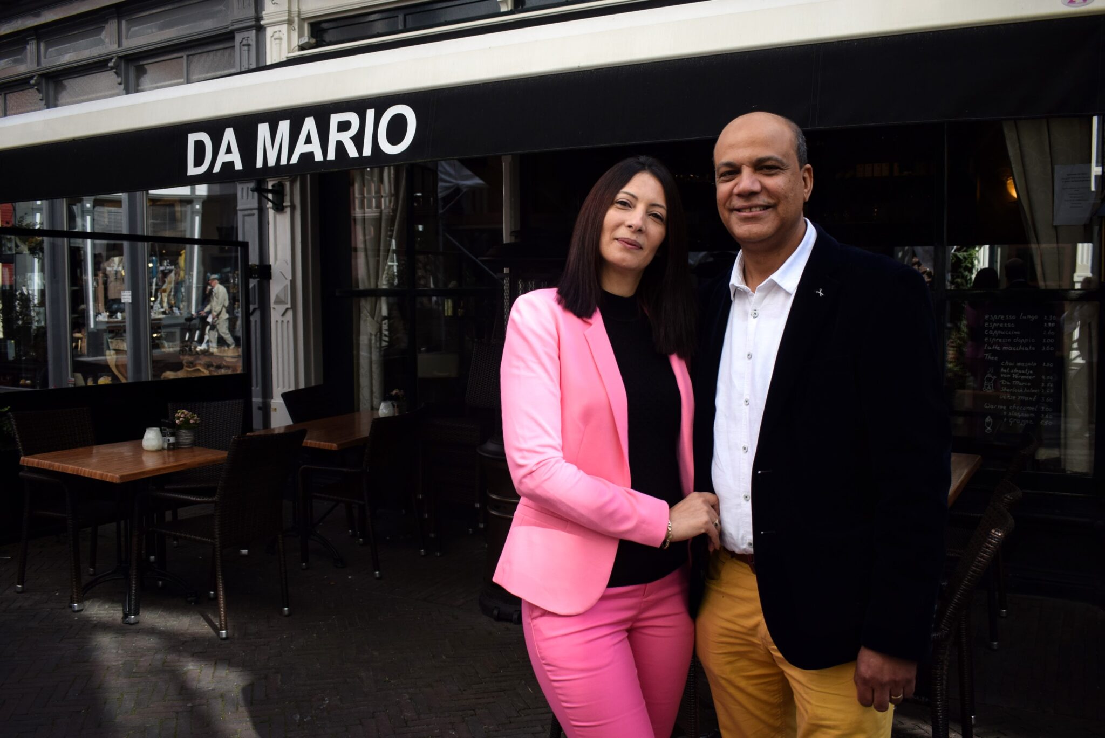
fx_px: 922
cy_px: 369
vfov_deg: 43.7
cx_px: 552
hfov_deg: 61.9
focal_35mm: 30
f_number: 4.5
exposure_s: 1/1250
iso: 400
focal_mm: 20
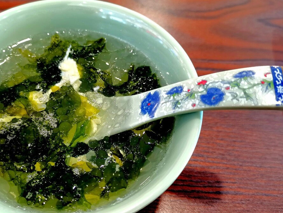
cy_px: 121
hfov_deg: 52.0
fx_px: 286
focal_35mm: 35
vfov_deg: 40.6
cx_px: 104
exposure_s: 1/33.3
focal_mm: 5.58
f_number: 1.8
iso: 500
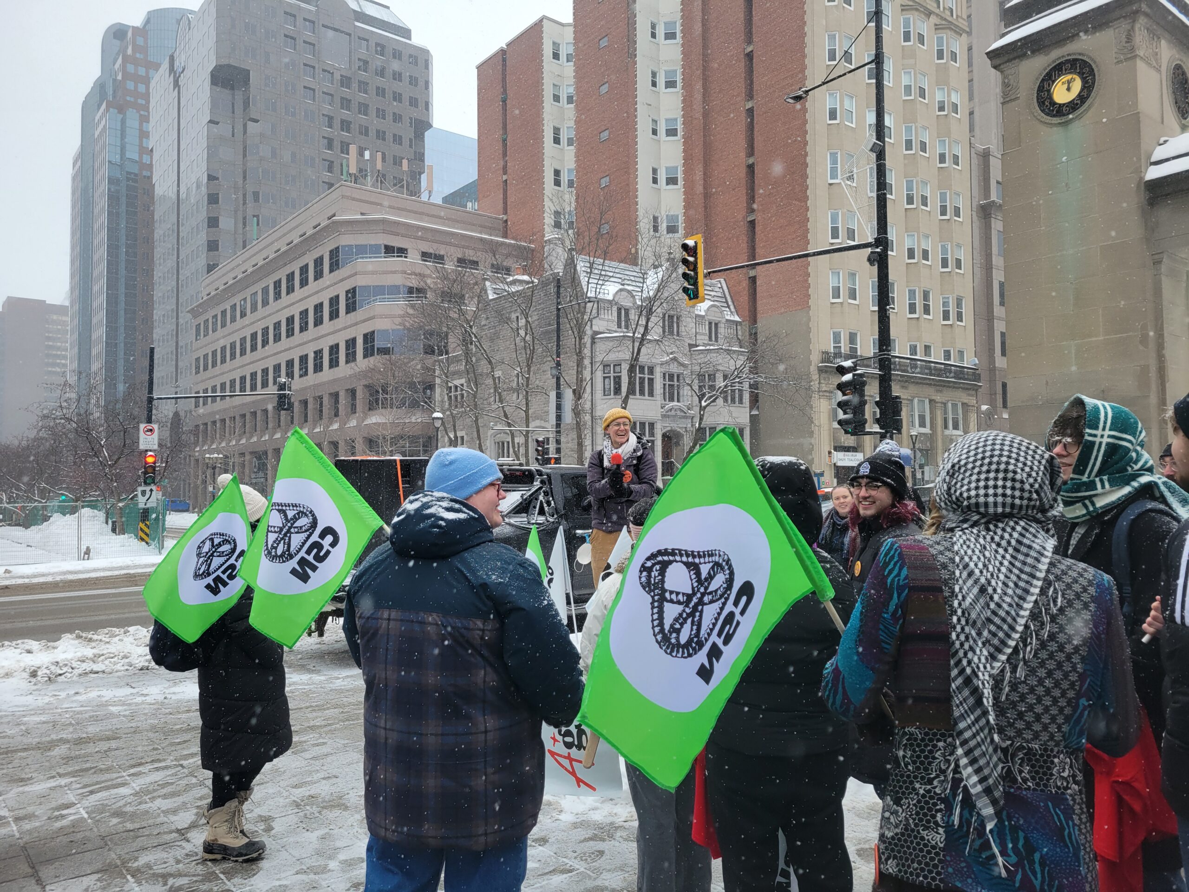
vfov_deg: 53.1
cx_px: 594
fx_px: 893
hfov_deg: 67.3
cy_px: 446
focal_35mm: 26
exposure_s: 1/511
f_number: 1.8
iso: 40
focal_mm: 5.4
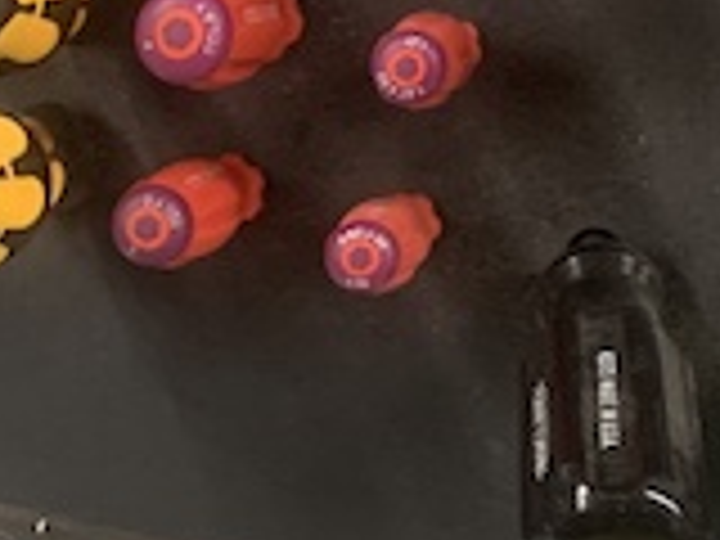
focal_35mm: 130
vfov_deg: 11.2
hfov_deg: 14.6
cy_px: 616
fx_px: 2704
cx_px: -180
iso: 200
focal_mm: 4.25
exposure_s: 1/60
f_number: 1.8
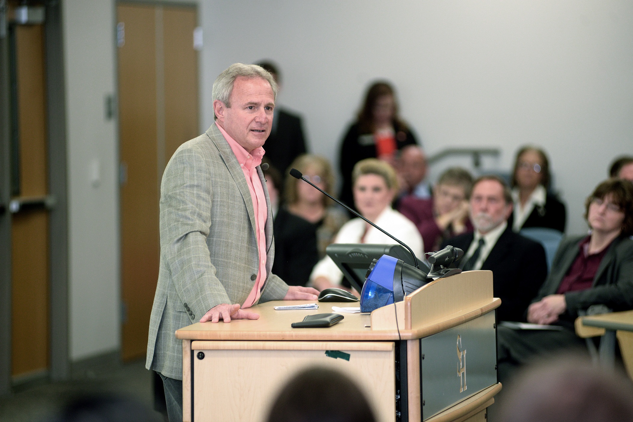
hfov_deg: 10.3
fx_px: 3518
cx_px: 316
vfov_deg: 6.9
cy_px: 211
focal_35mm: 200
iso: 800
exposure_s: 1/80
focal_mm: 200
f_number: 3.2
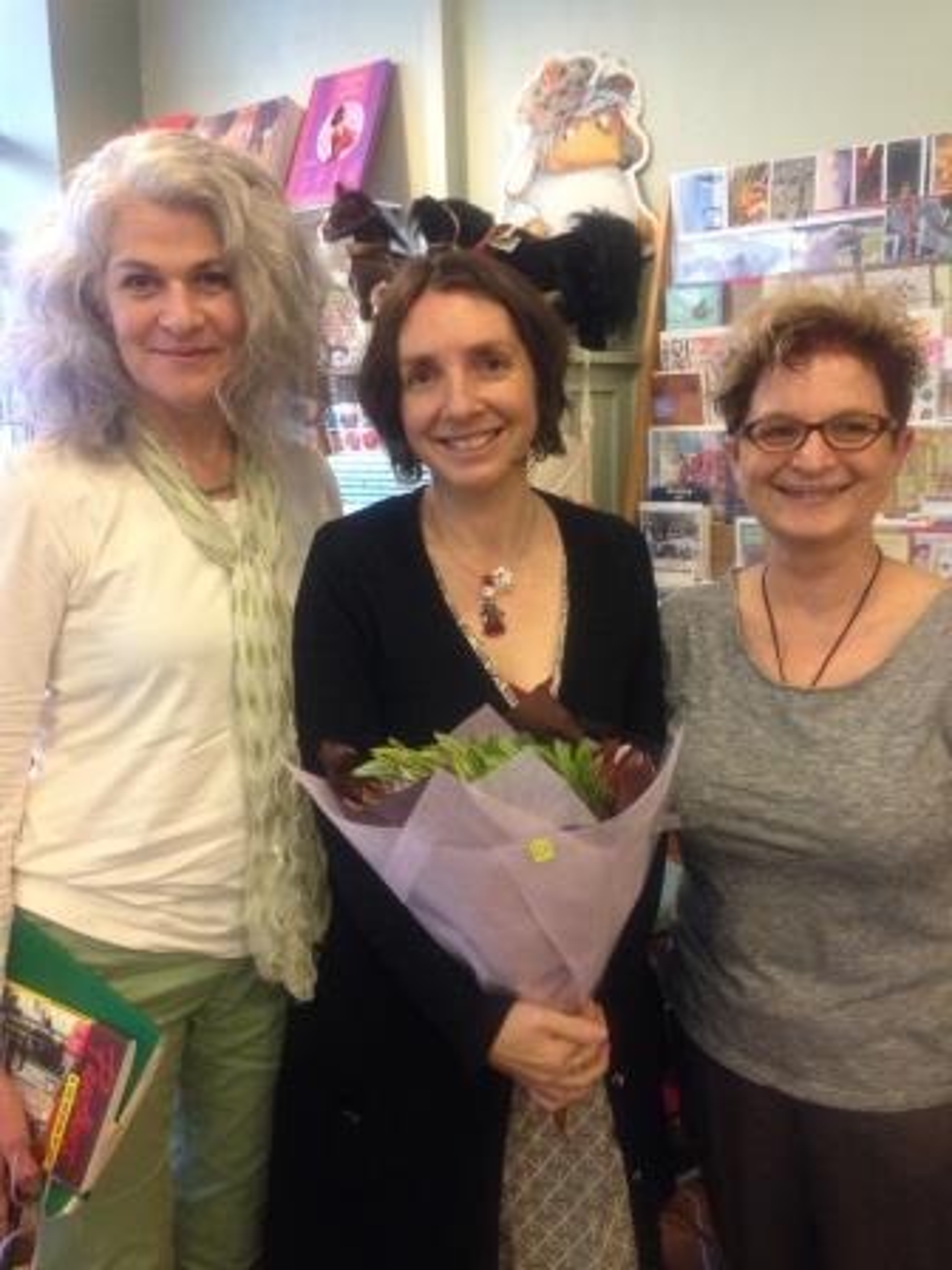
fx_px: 1210
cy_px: 635
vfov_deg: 55.4
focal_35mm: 33
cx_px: 476
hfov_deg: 42.9
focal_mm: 4.12
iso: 320
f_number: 2.4
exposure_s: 1/20
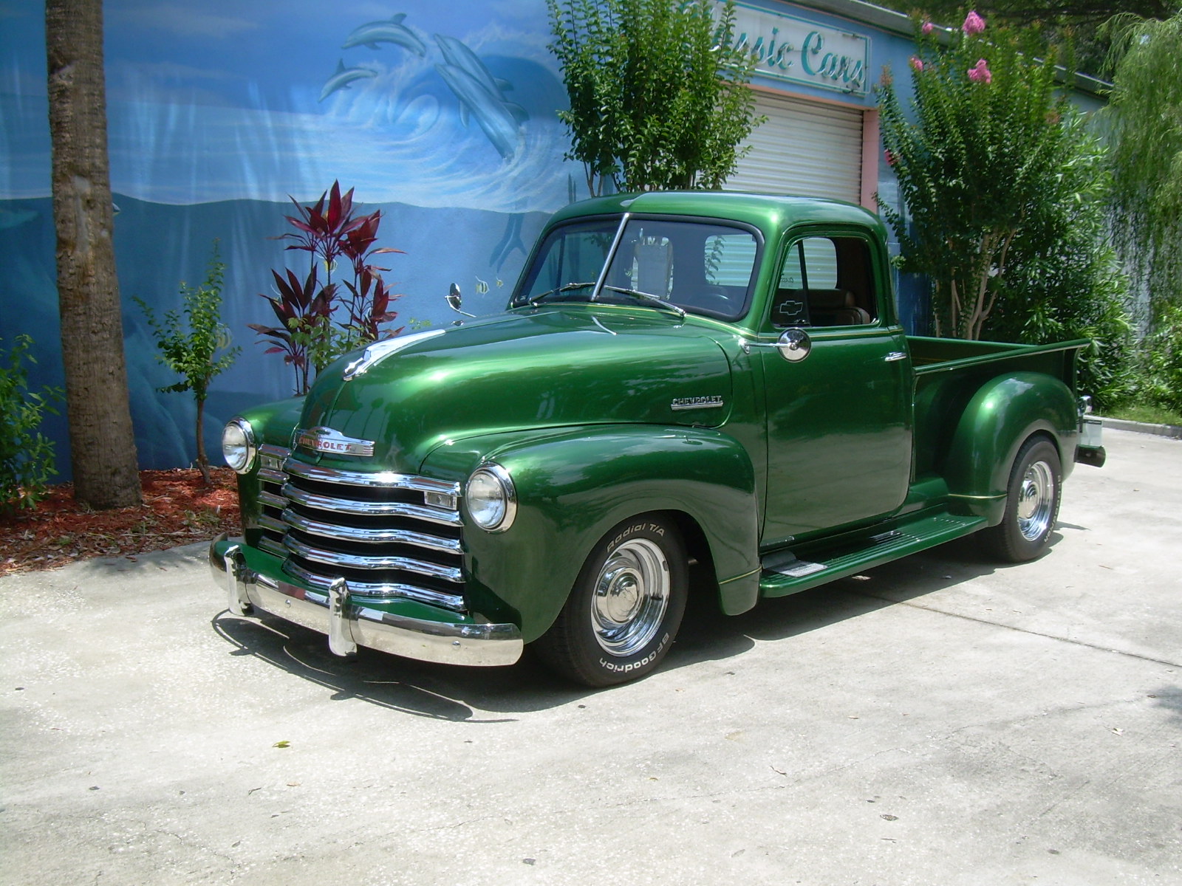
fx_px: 1298
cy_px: 443
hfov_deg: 49.0
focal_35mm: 38
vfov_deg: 37.7
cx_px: 591
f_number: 4.6
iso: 50
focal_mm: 6.3
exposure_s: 1/324
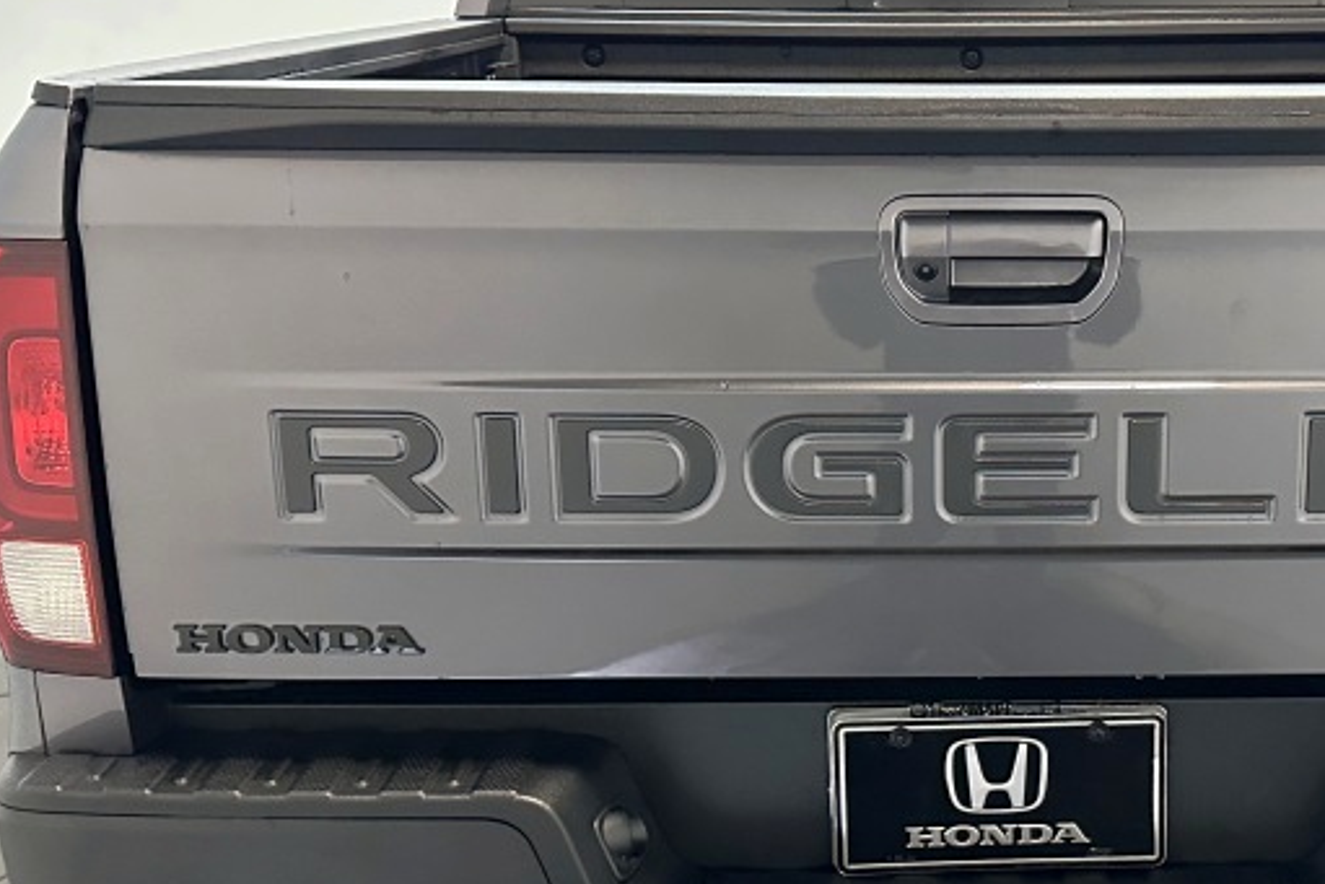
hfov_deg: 38.7
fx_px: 1841
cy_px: 500
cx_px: 978
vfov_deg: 27.0
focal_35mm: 50
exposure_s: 1/60
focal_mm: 6.86
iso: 640
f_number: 1.78
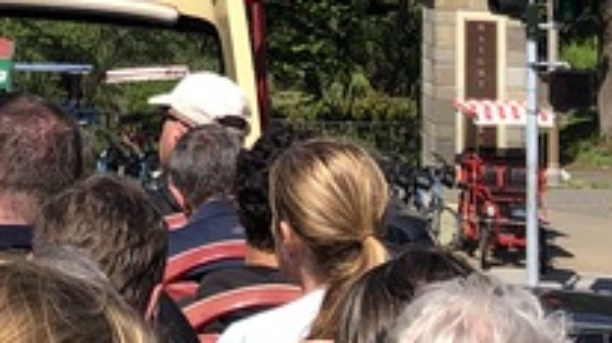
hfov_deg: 13.9
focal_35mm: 151
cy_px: -538
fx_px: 2448
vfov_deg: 7.4
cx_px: -68
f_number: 1.8
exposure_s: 1/1453
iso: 20
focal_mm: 4
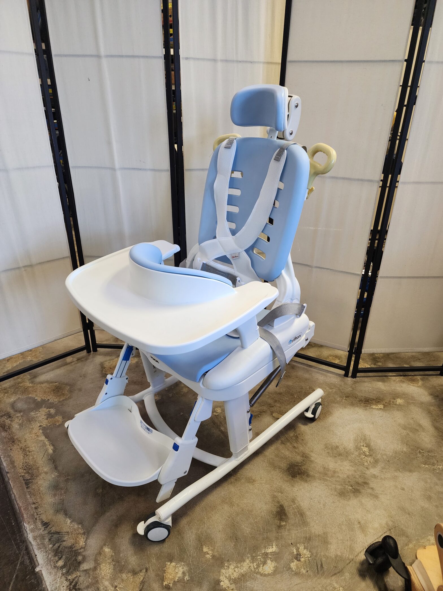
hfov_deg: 58.9
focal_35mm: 23
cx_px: 222
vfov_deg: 73.9
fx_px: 392
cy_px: 296
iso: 250
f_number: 1.8
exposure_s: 1/120
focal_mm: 6.4
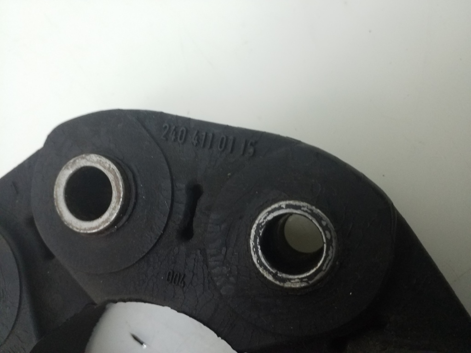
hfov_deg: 65.3
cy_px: 176
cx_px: 236
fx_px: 367
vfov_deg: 51.4
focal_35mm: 27
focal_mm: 3.6
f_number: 1.9
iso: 200
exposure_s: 1/50
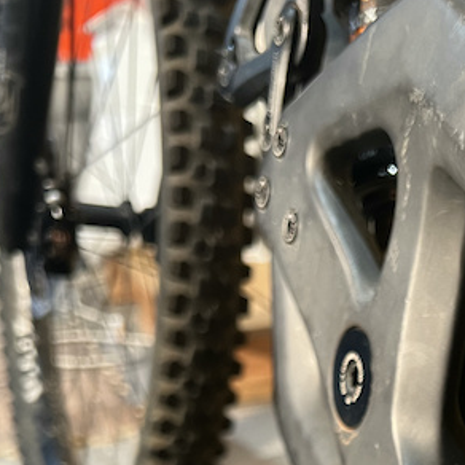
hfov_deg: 26.1
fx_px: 957
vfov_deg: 24.7
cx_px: 444
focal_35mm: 63
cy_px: 557
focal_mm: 5.7
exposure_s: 1/60
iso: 250
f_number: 1.5
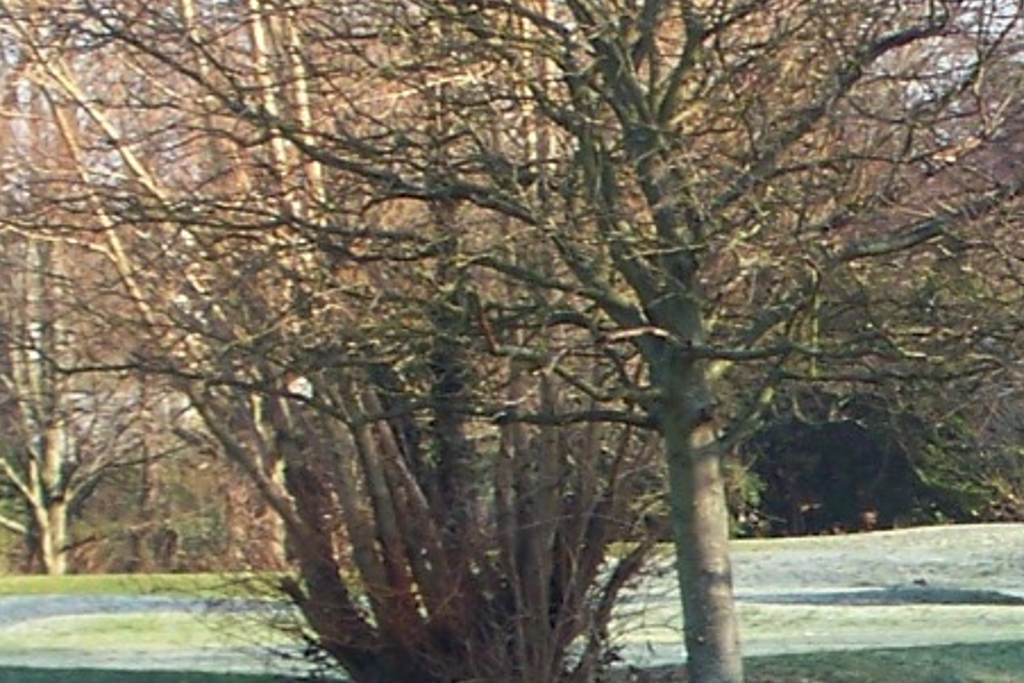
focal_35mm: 219
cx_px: 1337
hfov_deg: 9.2
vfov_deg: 6.3
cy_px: 656
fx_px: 6231
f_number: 2.8
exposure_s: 1/200
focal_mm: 7.54
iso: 64
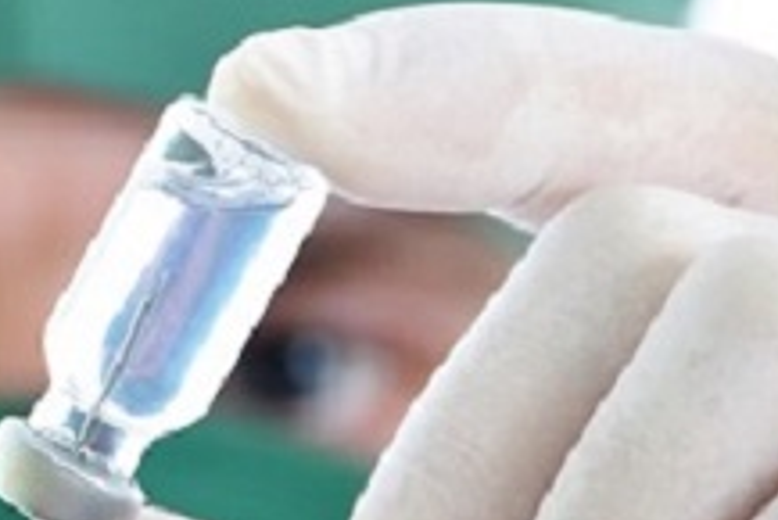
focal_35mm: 900
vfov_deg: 1.5
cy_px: 290
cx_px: -14
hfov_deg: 2.3
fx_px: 19462
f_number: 5.6
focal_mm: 200
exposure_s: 1/160
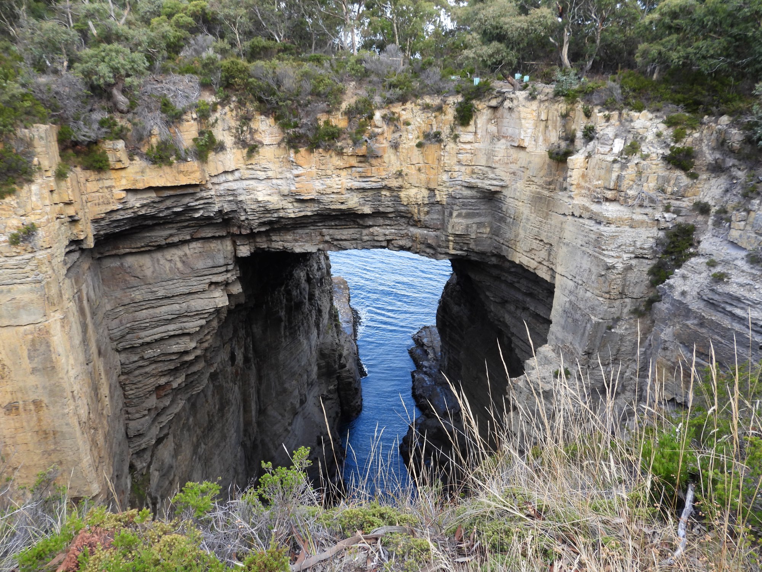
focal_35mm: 24
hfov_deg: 71.6
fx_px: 528
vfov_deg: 56.8
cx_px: 381
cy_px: 286
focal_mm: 4.3
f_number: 2.8
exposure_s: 1/200
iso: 100
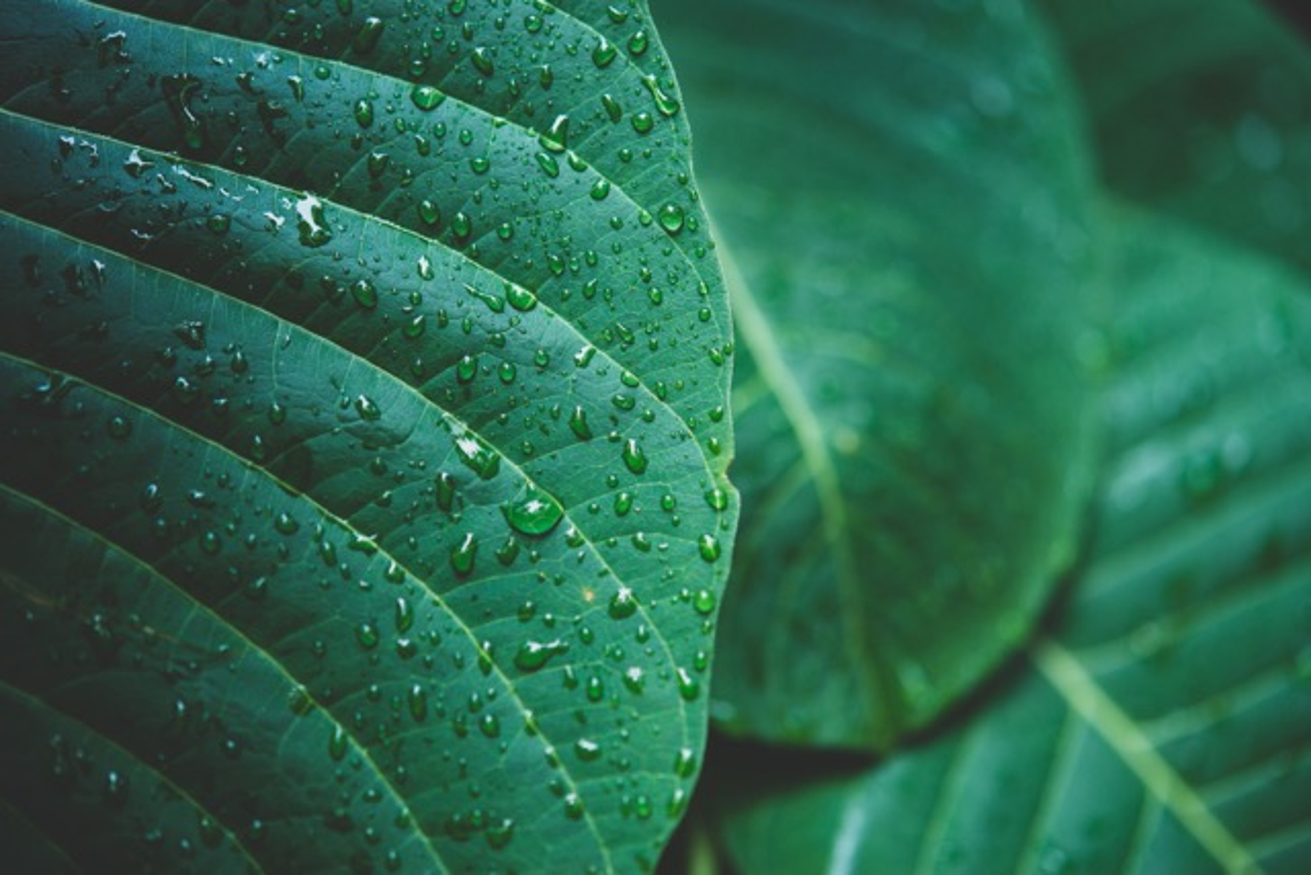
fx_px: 2185
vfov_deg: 22.6
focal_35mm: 60
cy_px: 438
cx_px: 656
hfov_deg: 33.4
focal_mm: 60
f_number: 3.5
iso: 320
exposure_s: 1/125
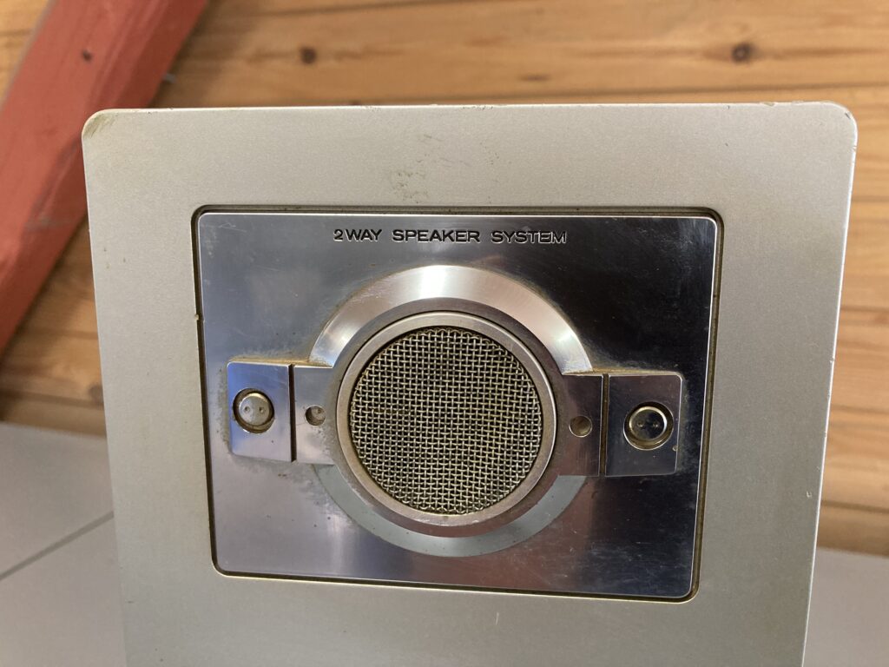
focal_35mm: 28
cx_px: 444
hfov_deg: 63.4
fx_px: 719
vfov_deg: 49.7
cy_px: 334
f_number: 1.8
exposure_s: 1/50
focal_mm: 3.99
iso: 250
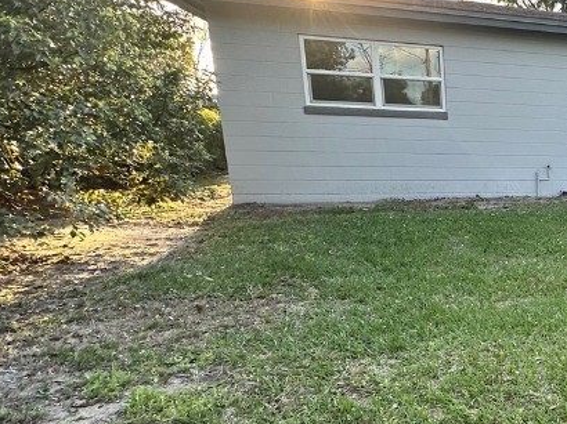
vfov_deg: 40.3
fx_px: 573
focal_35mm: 35
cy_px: 269
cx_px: 676
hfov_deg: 38.9
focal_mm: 2.22
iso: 40
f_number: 2.2
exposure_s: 1/175
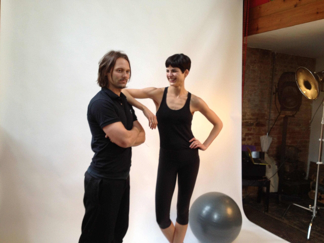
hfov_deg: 52.6
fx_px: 328
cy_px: 122
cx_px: 162
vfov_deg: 40.7
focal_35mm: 35
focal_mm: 4.28
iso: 64
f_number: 2.4
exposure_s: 1/20
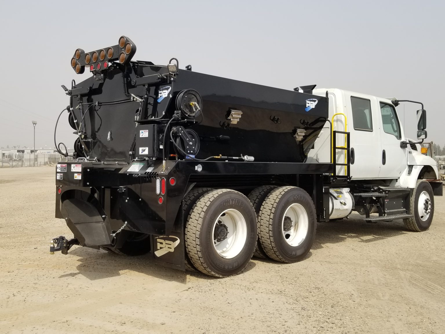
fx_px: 334
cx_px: 222
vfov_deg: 53.1
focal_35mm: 26
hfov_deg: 67.3
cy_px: 167
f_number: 1.7
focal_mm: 4.25
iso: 50
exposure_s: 1/2232
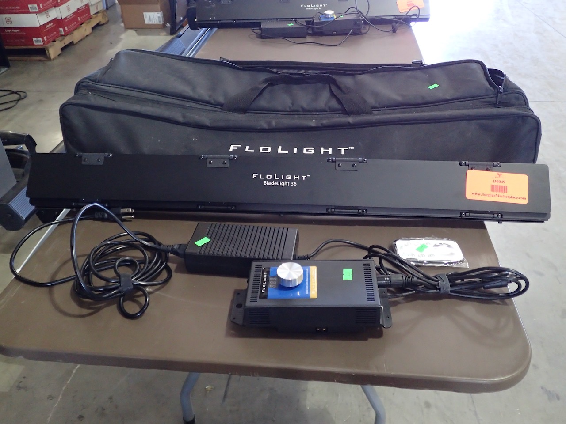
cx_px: 283
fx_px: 491
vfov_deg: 46.8
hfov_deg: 60.0
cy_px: 212
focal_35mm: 30
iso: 640
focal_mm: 5.5
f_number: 2.3
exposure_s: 1/30
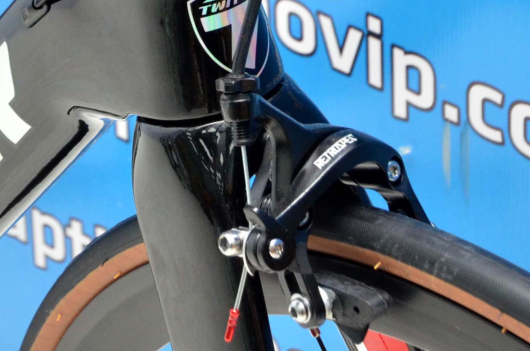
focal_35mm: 205
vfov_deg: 6.6
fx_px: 3012
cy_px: -199
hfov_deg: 10.0
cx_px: 125
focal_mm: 38
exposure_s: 1/250
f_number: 7.1
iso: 1600
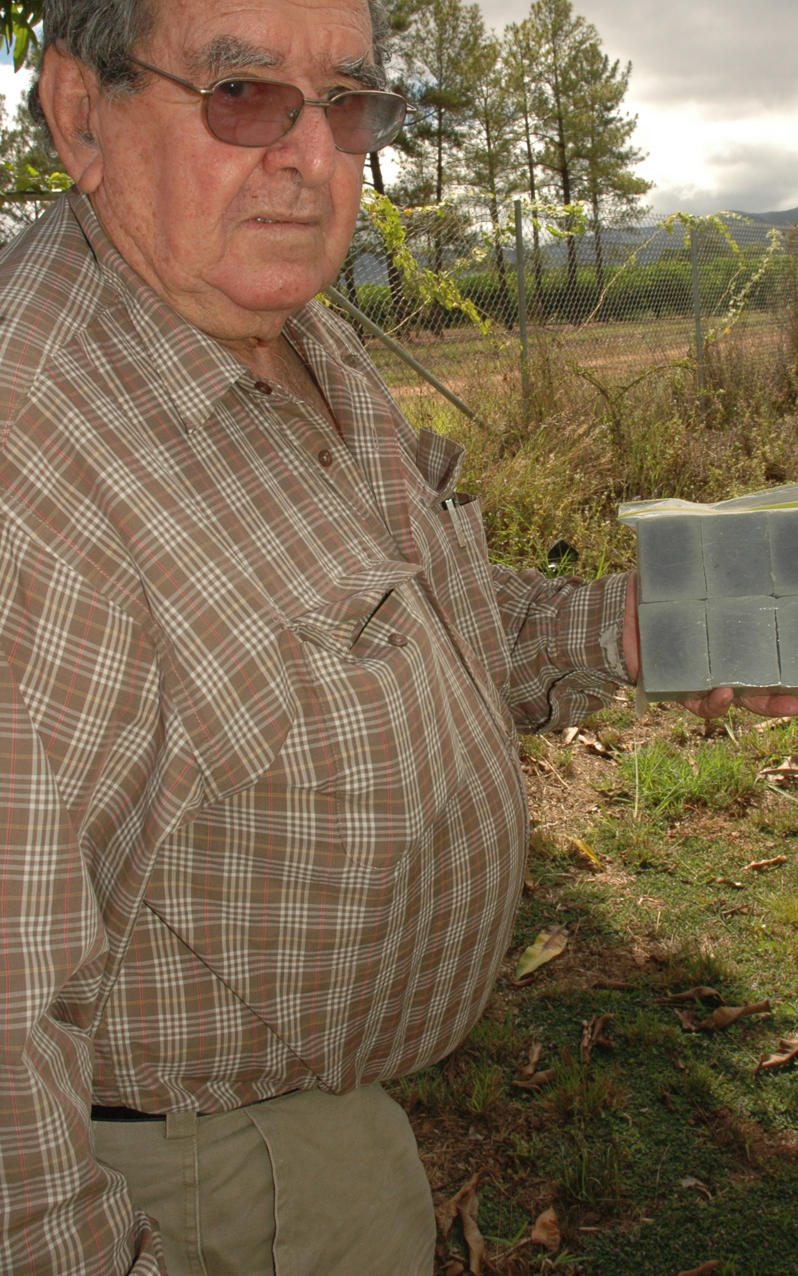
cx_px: 475
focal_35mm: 33
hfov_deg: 38.2
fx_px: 1148
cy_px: 517
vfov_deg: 57.7
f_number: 10
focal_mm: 18
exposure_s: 1/500
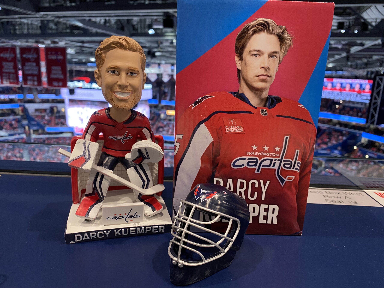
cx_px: 192
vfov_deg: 53.1
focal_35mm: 26
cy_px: 144
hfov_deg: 67.3
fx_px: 288
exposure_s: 1/60
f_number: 1.8
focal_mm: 4.25
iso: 125
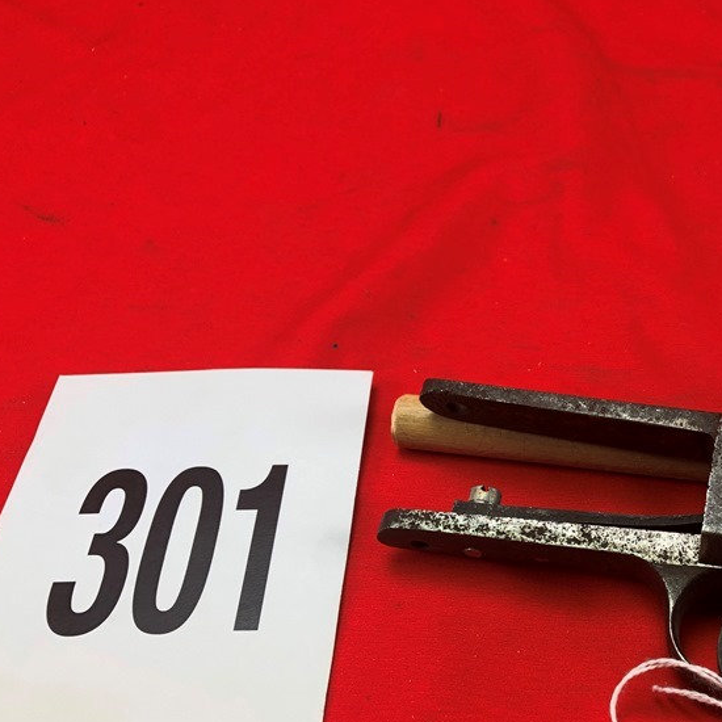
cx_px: 596
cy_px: 466
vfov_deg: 37.2
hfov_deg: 36.1
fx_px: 1062
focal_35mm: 45
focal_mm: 4
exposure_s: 1/120
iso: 50
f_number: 1.8
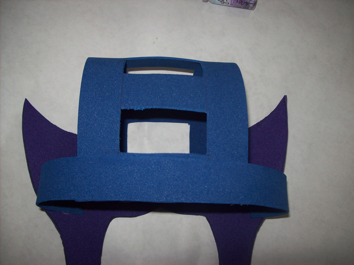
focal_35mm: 36
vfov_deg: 39.6
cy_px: 132
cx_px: 177
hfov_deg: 51.4
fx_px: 368
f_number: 2.7
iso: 80
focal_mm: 6
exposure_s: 1/64
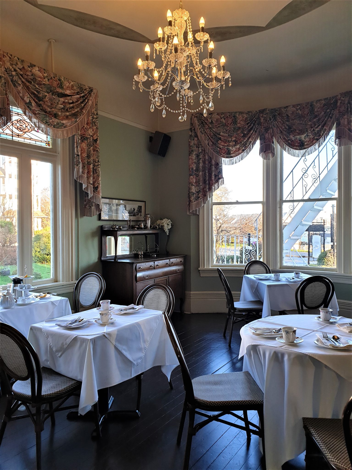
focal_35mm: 26
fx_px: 353
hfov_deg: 53.1
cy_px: 235
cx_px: 176
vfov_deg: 67.3
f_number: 2.4
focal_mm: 4.3
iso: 80
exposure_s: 1/120
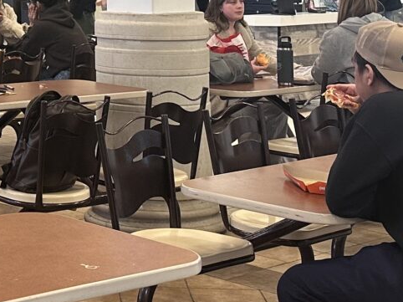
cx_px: -91
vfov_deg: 14.0
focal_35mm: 102
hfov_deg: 18.2
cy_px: -80
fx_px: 1187
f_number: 1.78
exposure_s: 1/60
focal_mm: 6.86
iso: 125
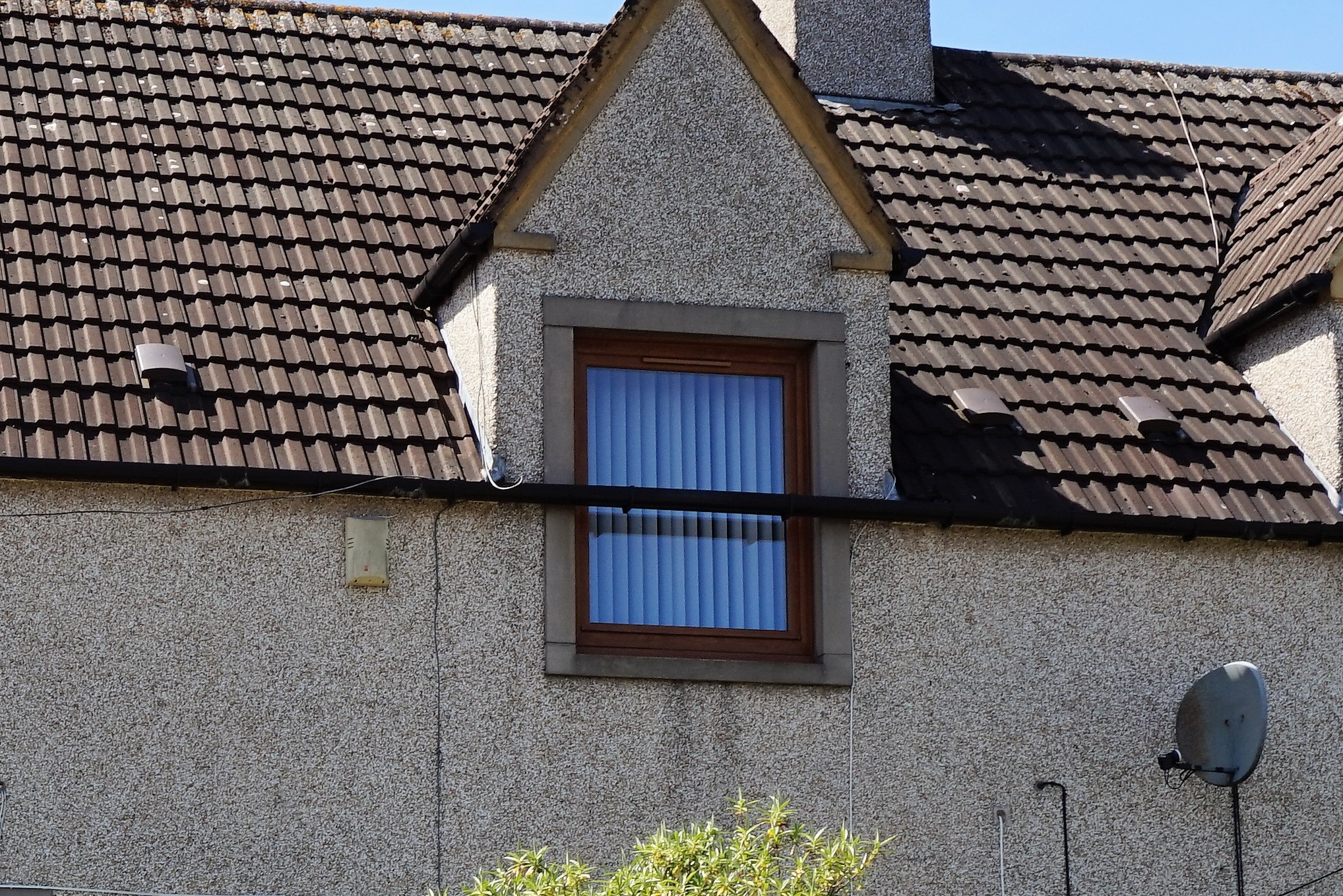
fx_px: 3147
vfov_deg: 15.9
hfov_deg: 23.6
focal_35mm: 84
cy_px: 860
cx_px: 221
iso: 100
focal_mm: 21
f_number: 11
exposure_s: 1/80
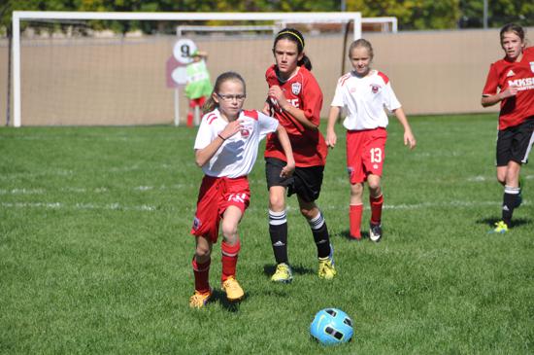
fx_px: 4443
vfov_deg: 4.6
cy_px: 178
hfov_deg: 6.9
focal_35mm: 300
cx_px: 267
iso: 400
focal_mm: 200
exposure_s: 1/2000
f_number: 7.1
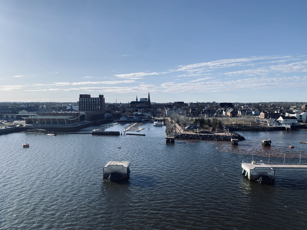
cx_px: 154
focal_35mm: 26
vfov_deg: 53.1
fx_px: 231
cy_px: 115
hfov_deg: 67.3
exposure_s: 1/3846
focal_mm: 4.25
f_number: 1.8
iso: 32
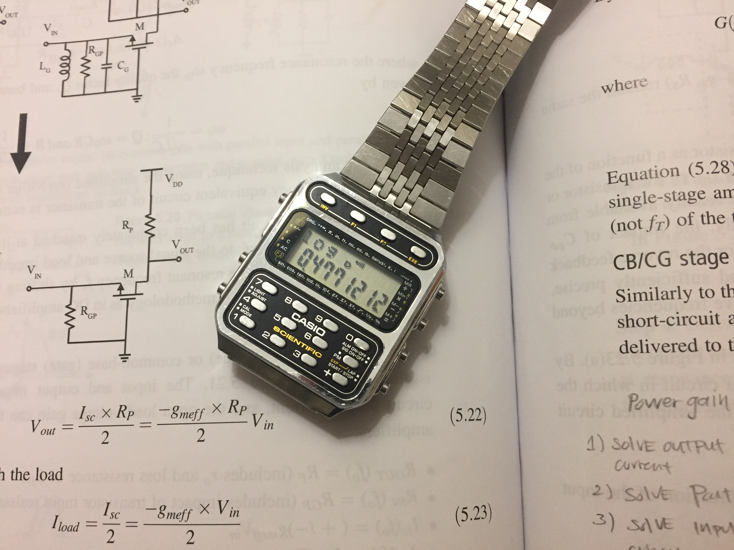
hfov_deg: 61.7
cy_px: 275
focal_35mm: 29
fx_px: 615
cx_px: 367
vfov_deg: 48.2
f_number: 2.2
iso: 160
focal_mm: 4.15
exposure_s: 1/30
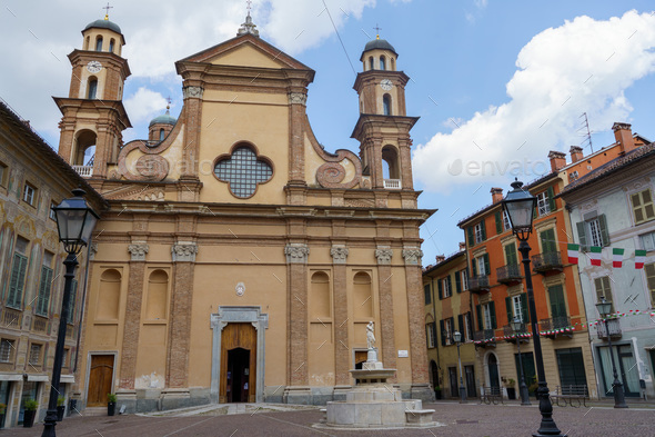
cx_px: 328
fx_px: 527
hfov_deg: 63.7
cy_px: 218
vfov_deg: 44.9
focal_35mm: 29
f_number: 8
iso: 100
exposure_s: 1/160
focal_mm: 29
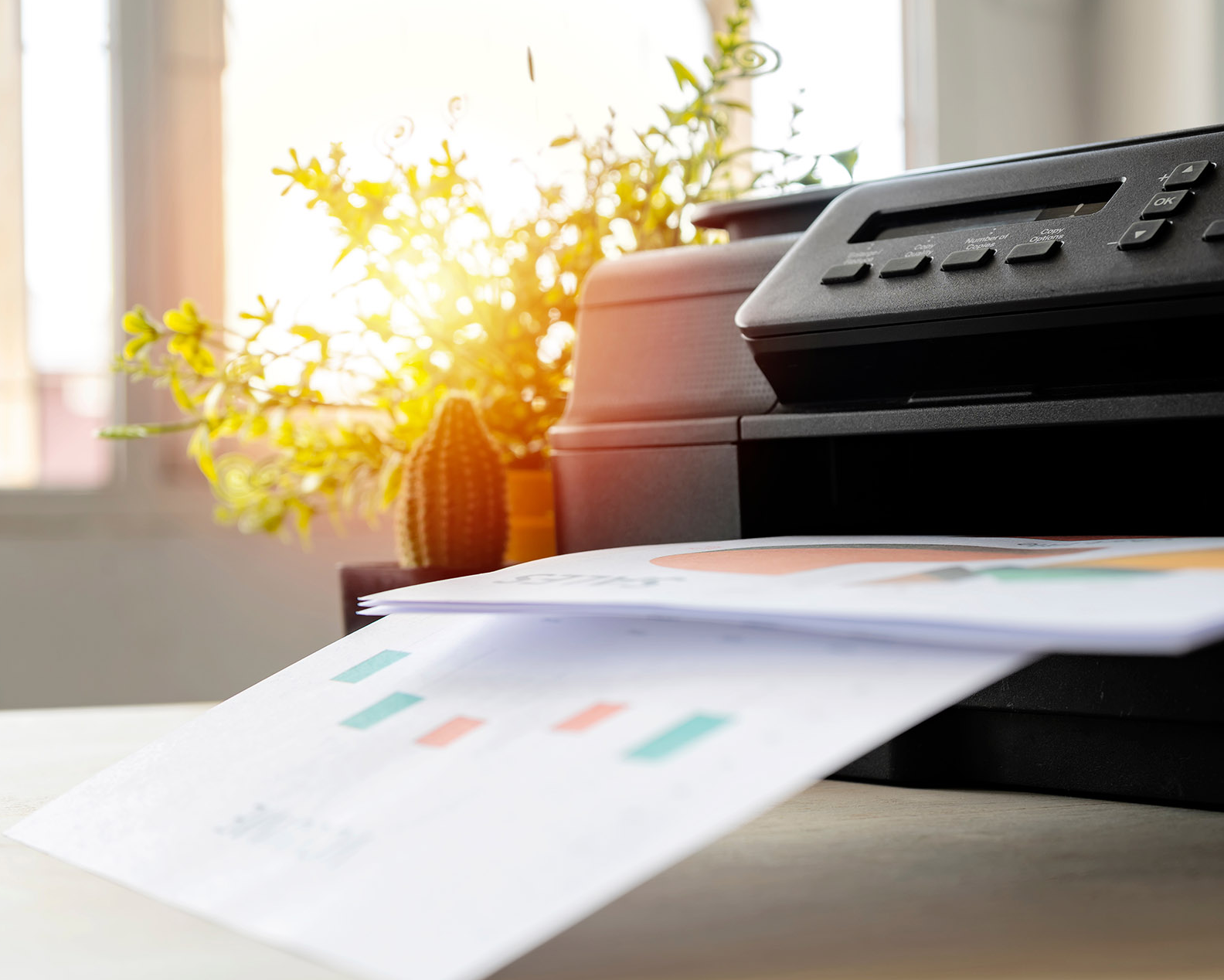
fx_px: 2102
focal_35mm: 58
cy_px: 492
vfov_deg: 26.2
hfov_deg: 32.4
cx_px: 712
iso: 100
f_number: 5.6
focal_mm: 51
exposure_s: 1/40
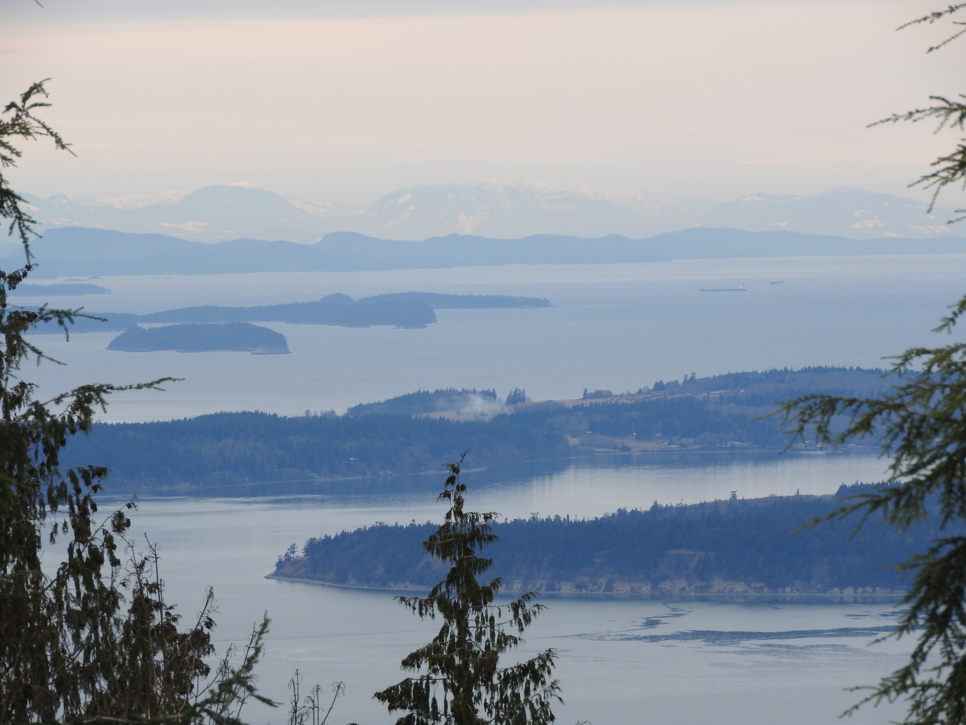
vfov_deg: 4.5
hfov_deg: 6.0
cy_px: 362
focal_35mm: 330
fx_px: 9209
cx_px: 483
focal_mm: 59.1
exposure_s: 1/125
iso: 110
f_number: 5.5
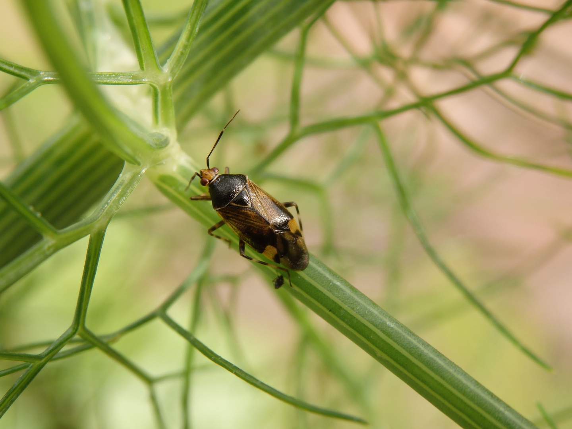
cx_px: 286
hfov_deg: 29.4
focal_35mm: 66
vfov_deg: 22.3
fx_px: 1091
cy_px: 214
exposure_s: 1/125
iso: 100
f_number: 4.4
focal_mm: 11.9
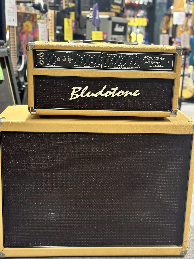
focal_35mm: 48
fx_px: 359
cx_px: 97
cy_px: 130
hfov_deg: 30.3
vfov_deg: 39.7
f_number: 1.78
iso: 320
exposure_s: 1/33
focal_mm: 6.86
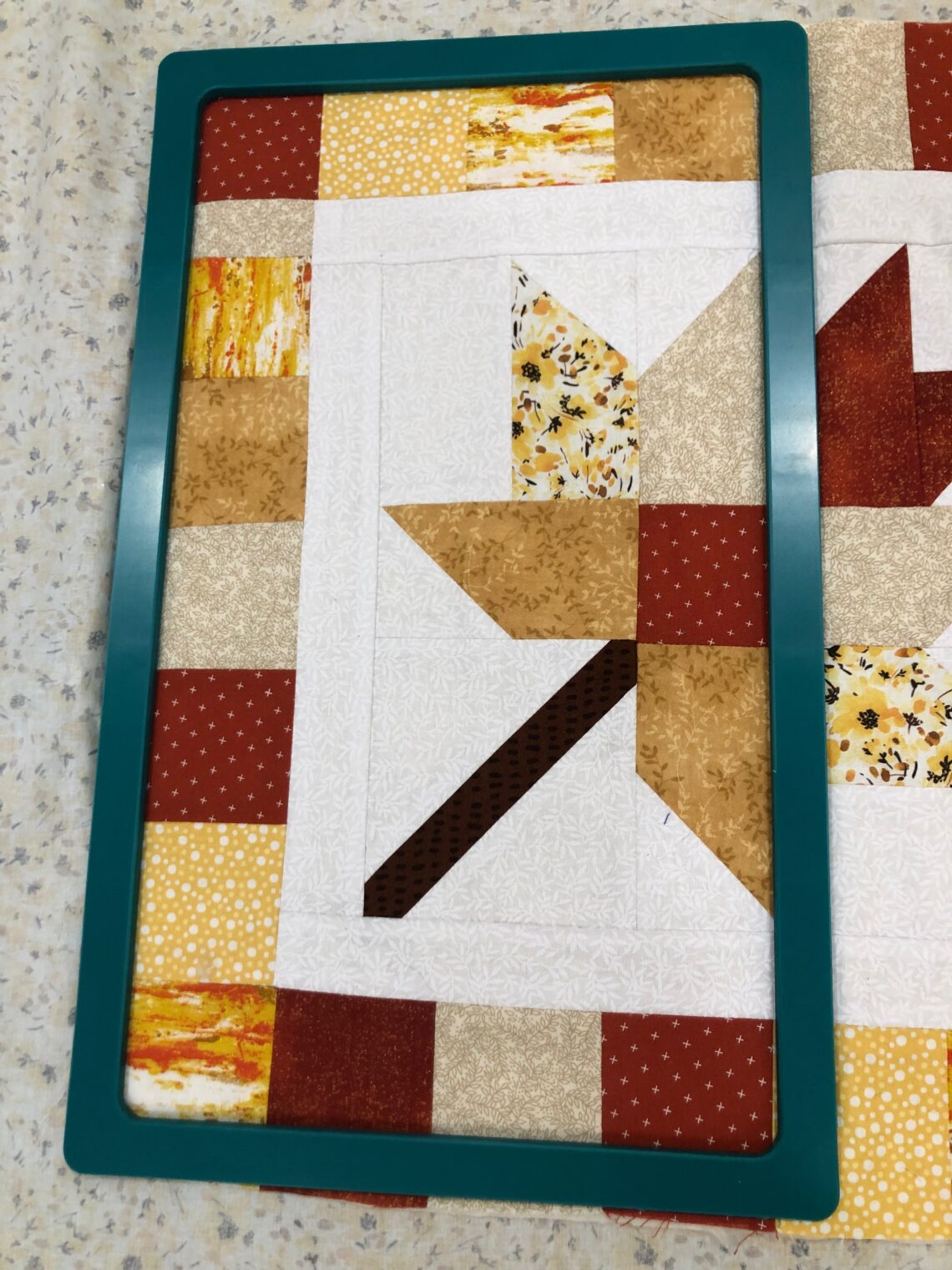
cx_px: 476
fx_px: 1027
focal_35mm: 28
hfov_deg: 49.7
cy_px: 635
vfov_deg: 63.4
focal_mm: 4
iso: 40
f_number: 1.8
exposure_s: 1/24
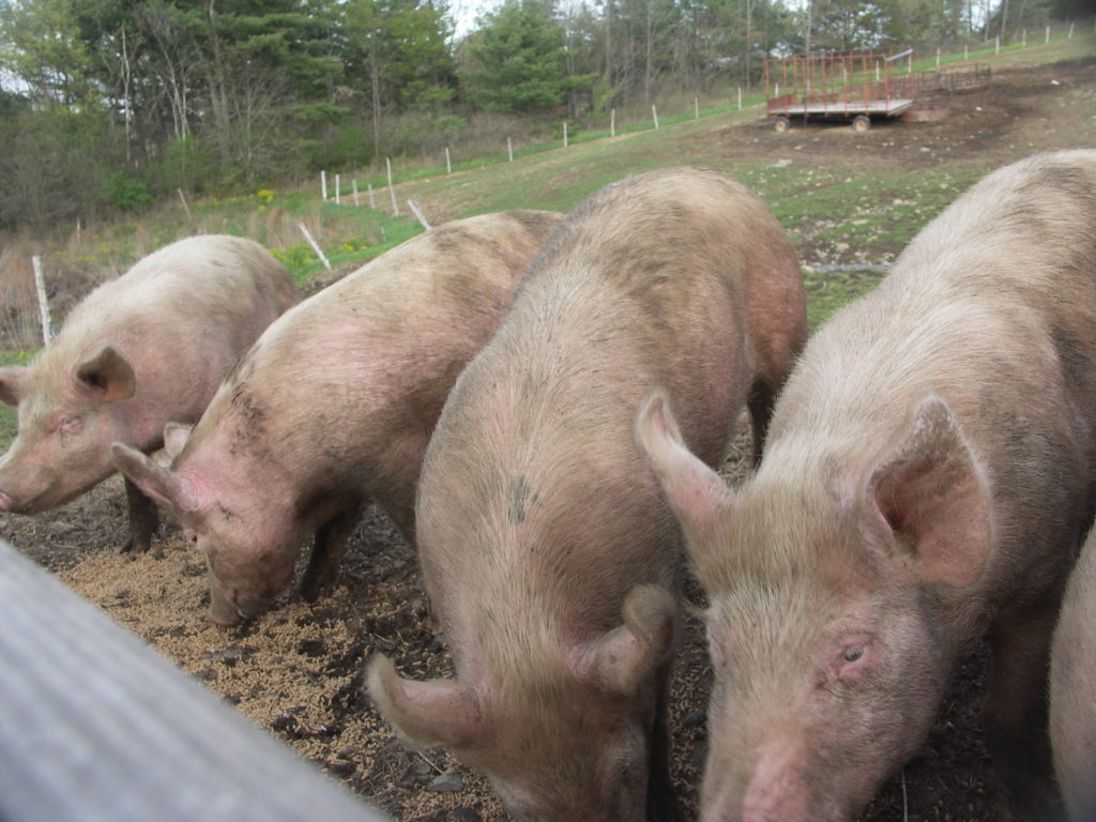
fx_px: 982
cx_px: 548
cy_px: 411
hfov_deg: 58.4
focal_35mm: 31
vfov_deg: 45.4
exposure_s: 1/100
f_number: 3.5
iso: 50
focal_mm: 8.1
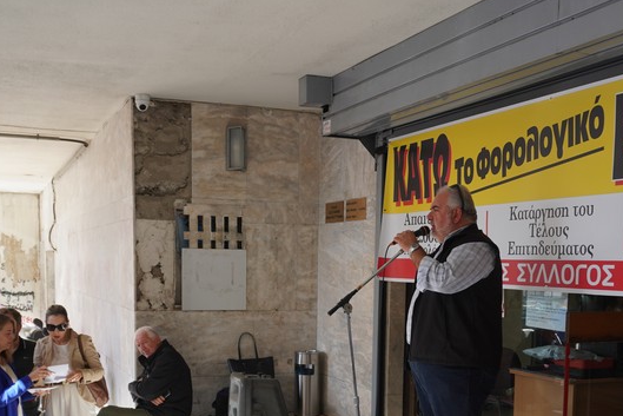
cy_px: 364
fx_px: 848
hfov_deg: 40.2
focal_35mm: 49
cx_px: 363
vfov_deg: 26.7
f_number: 4.5
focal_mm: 18
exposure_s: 1/80
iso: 100
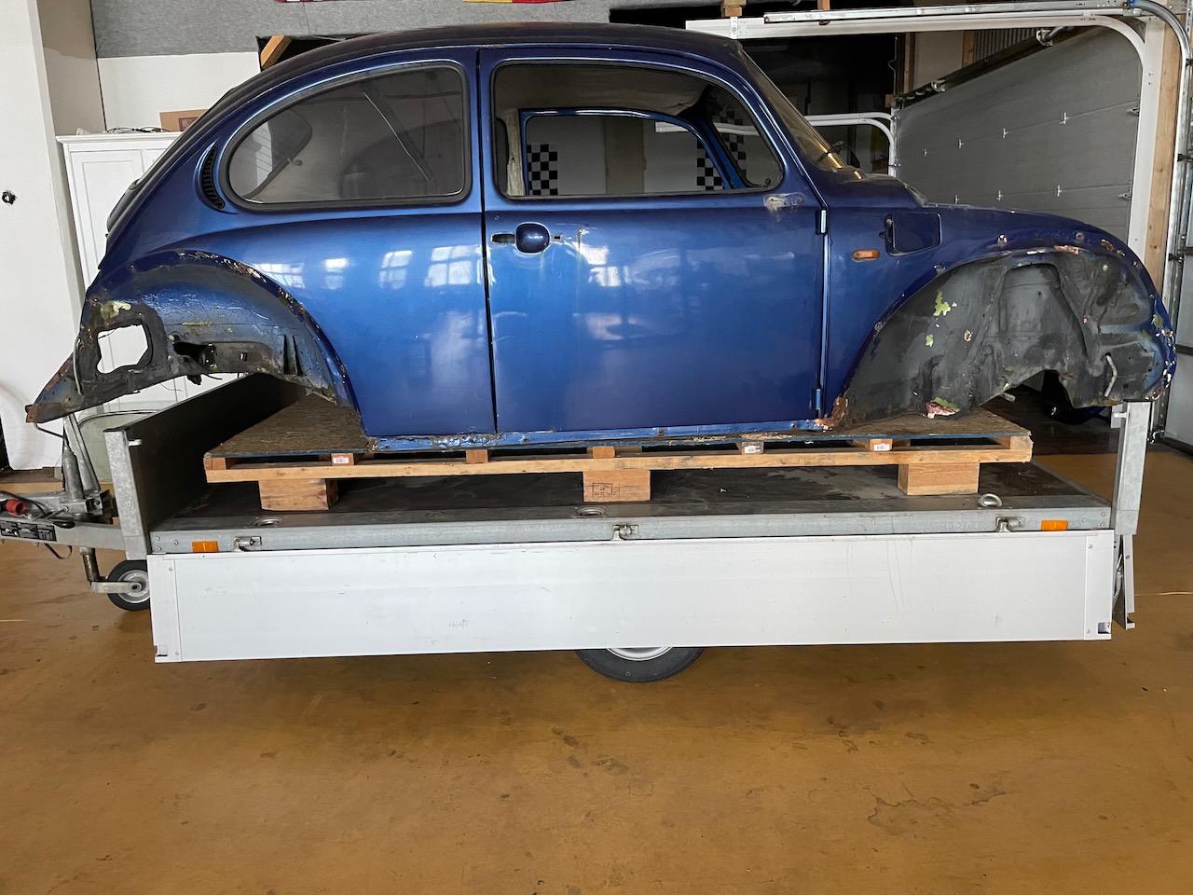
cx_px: 596
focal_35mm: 26
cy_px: 448
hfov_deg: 67.3
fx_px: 896
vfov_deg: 53.1
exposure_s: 1/60
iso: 320
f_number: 1.6
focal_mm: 4.2
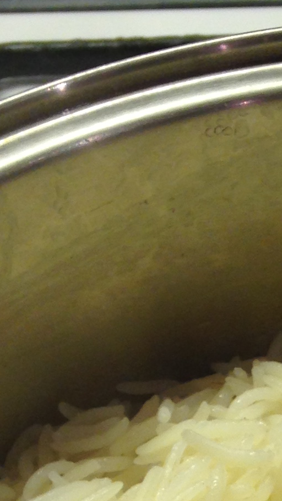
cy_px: 701
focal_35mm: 129
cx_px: 459
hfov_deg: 9.1
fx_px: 1715
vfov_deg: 15.6
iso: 64
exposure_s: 1/20
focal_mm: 4.12
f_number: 2.4
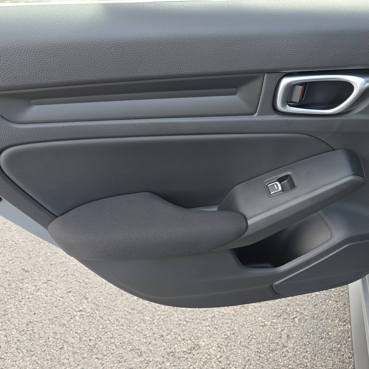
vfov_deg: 57.3
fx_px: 338
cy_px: 188
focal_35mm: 28
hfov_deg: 57.3
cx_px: 194
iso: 64
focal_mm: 6.3
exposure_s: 1/180
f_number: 1.7
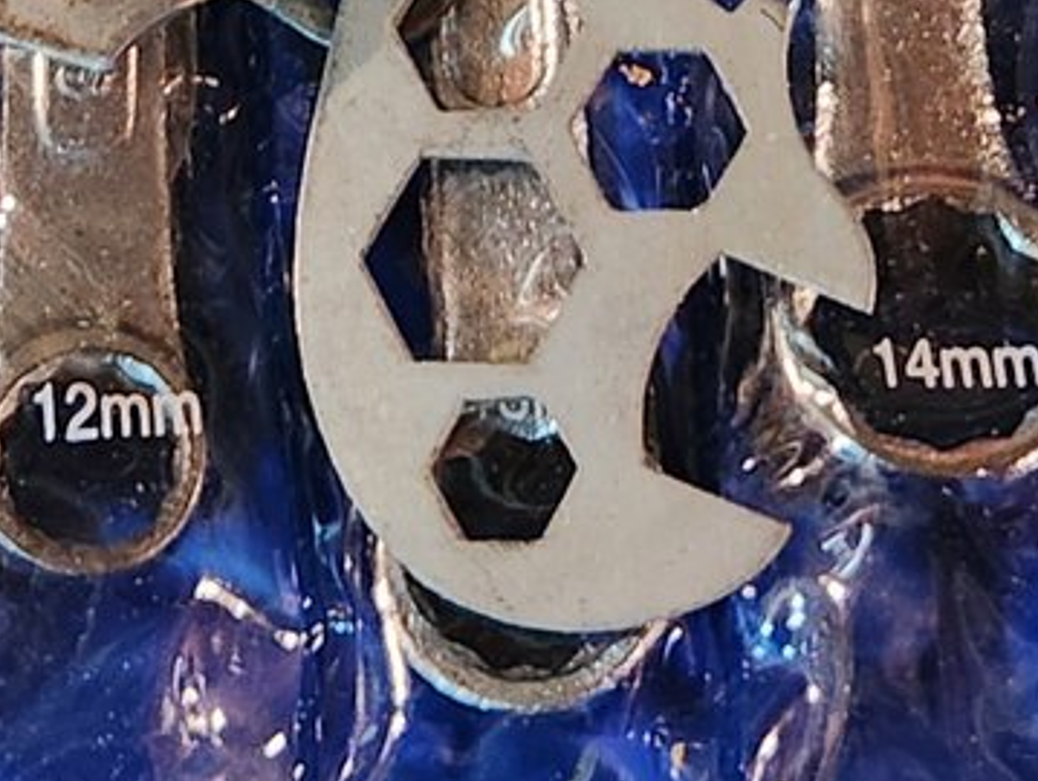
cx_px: 249
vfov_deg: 10.7
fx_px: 3842
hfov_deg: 15.3
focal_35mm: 128
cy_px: -706
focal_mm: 5.4
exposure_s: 1/24
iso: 500
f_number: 1.8
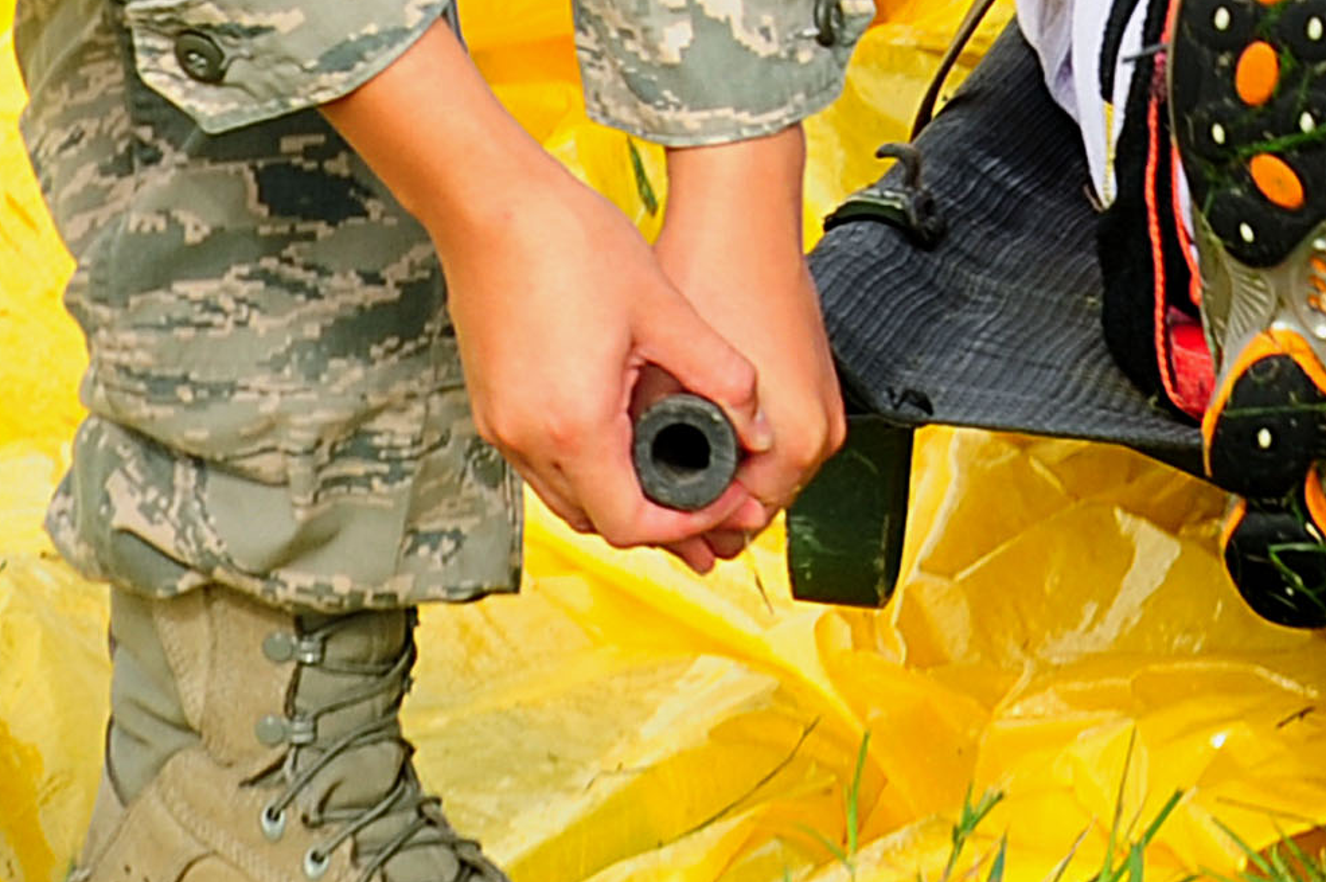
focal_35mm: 302
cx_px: 1271
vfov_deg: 4.5
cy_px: -566
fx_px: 11116
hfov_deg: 6.8
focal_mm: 70
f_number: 11
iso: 200
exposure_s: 1/125
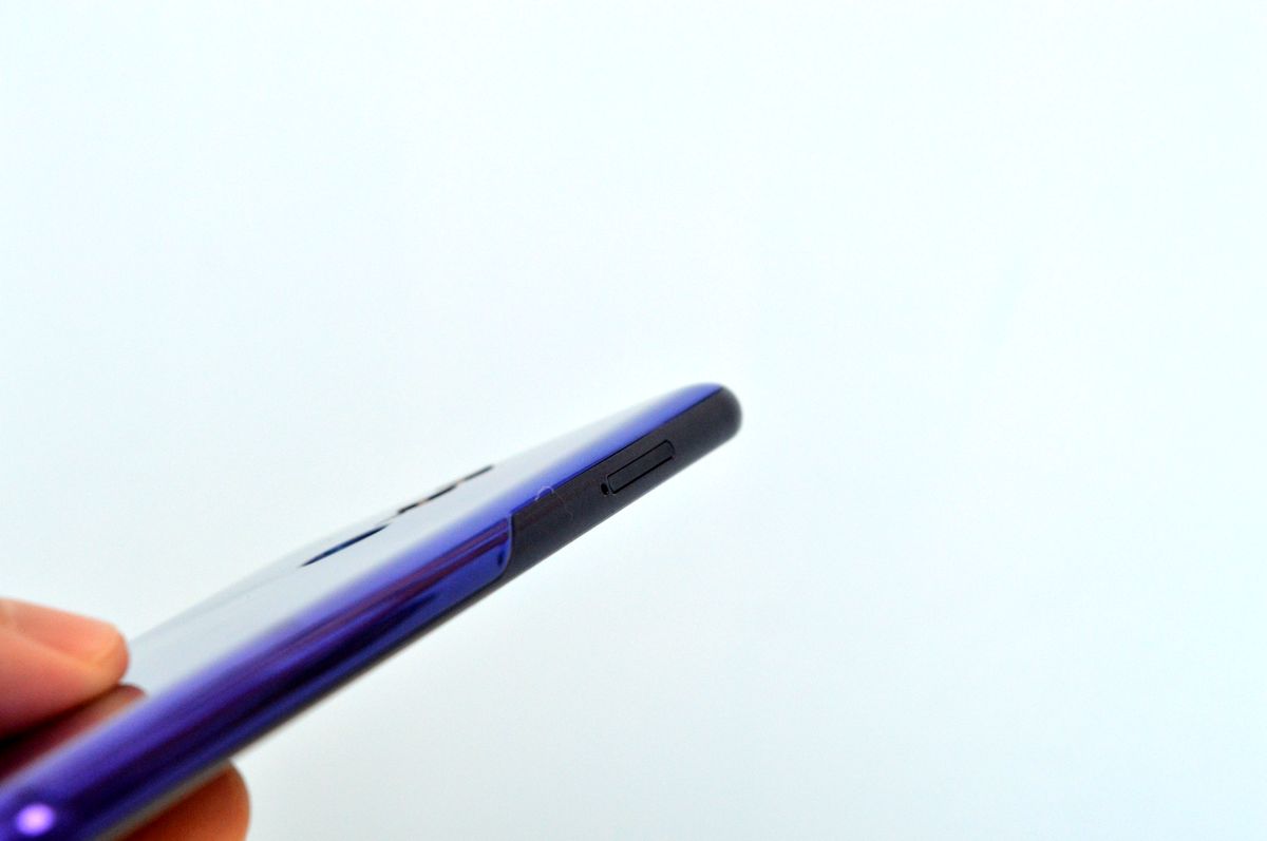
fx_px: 2900
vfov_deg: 16.5
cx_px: 634
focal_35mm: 82
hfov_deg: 24.6
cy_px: 420
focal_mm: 55
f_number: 10
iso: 1600
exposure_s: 1/50
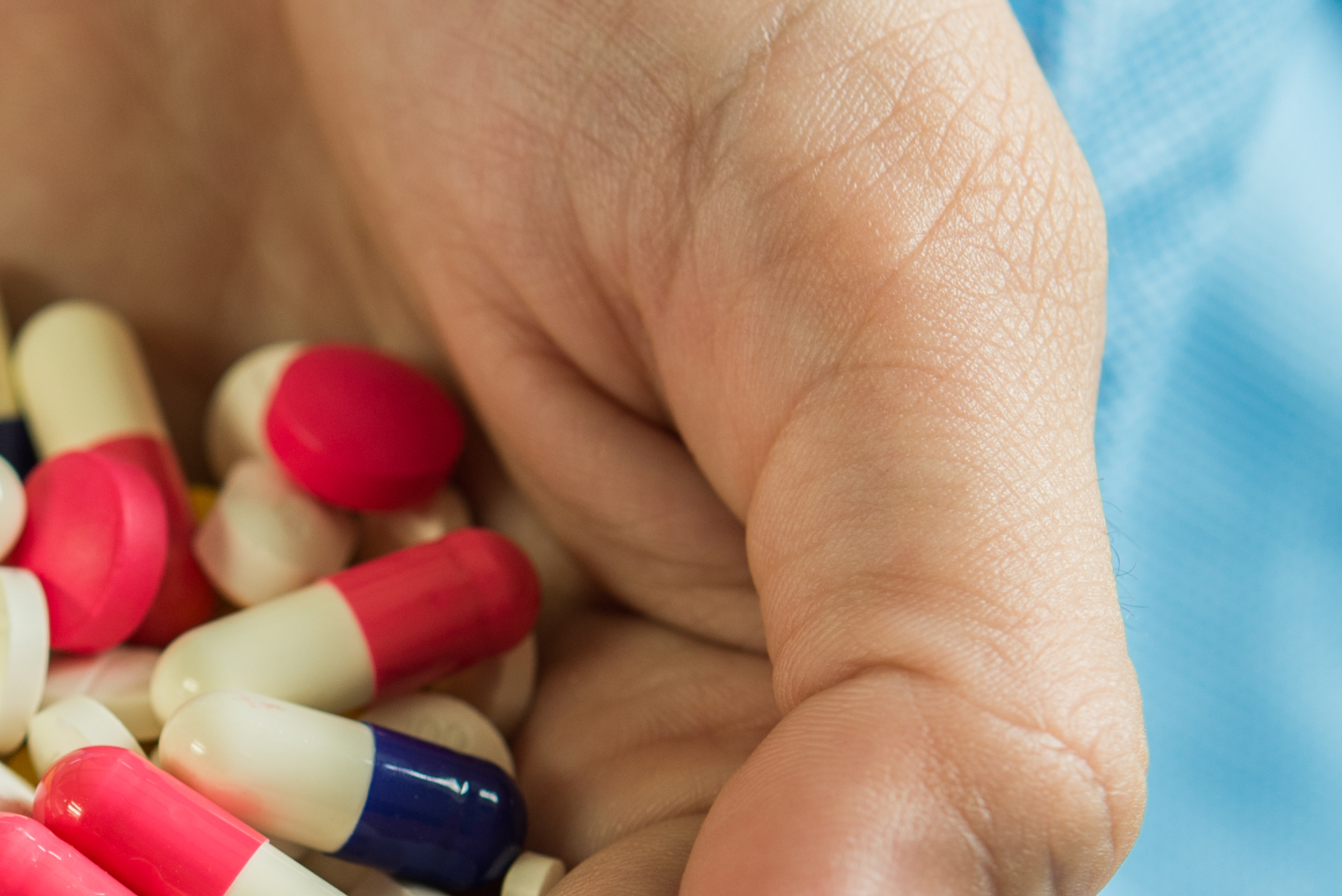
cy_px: 754
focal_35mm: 182
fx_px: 6787
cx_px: 7
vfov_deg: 7.5
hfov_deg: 11.2
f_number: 5
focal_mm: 60
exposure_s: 1/125
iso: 250
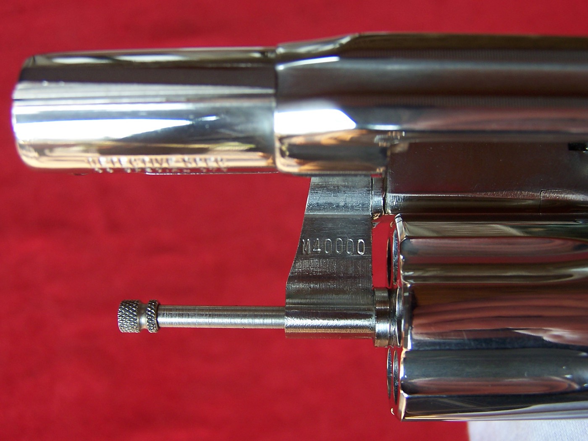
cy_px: 220
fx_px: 866
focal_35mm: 51
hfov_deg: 37.5
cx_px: 294
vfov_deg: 28.6
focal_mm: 8.5
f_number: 3.2
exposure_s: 1/90
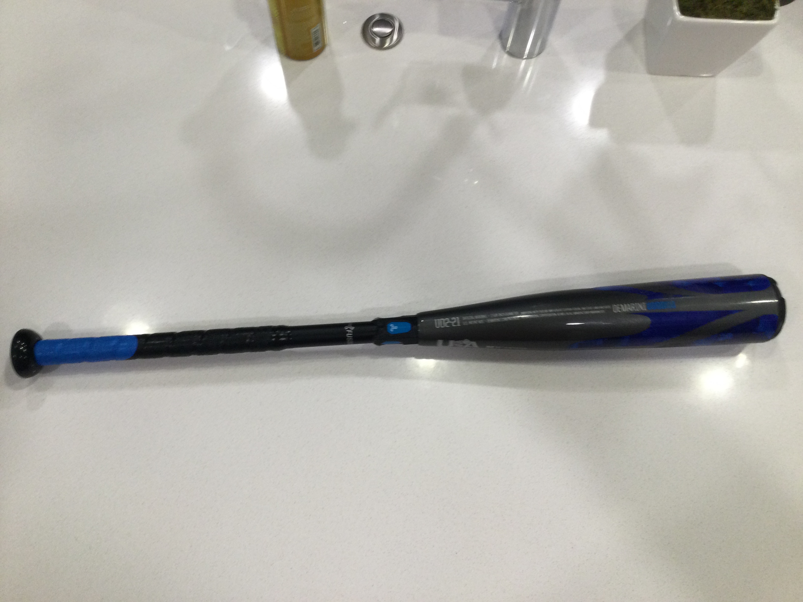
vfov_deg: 45.4
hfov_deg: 58.4
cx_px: 402
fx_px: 719
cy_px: 301
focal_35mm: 31
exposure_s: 1/30
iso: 50
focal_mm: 3.3
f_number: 2.4
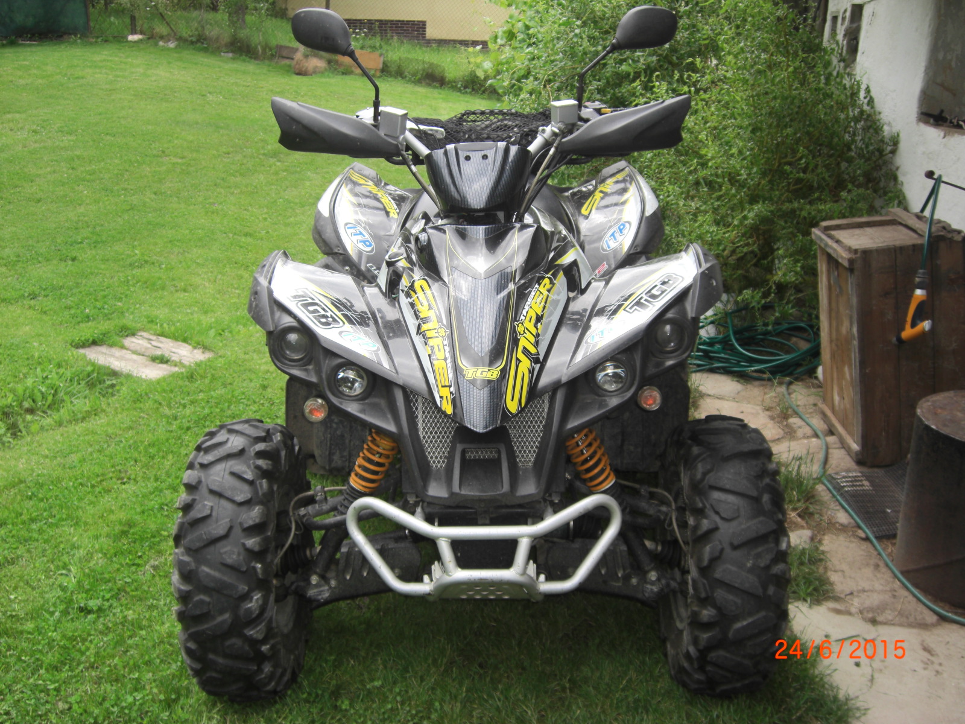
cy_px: 362
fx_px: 1059
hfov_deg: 49.0
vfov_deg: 37.7
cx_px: 482
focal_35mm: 38
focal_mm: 7.9
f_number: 2.8
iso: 80
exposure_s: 1/200
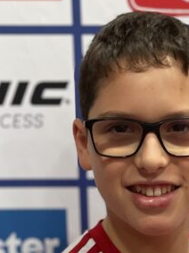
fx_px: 685
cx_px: 174
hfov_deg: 15.5
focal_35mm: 94
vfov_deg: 20.1
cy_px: 266
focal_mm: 4.2
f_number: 1.6
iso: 200
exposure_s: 1/50
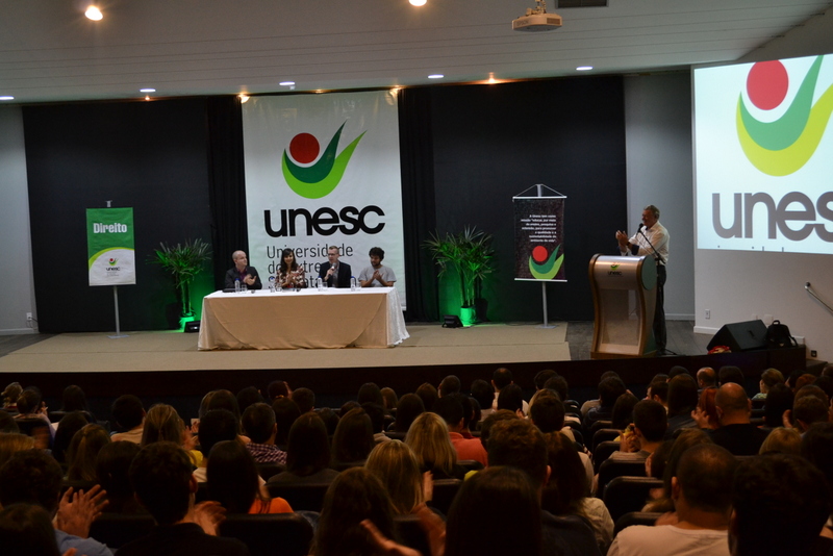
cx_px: 416
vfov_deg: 26.5
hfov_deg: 38.9
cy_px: 278
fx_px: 1180
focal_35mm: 51
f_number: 5
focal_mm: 34
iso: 800
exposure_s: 1/30
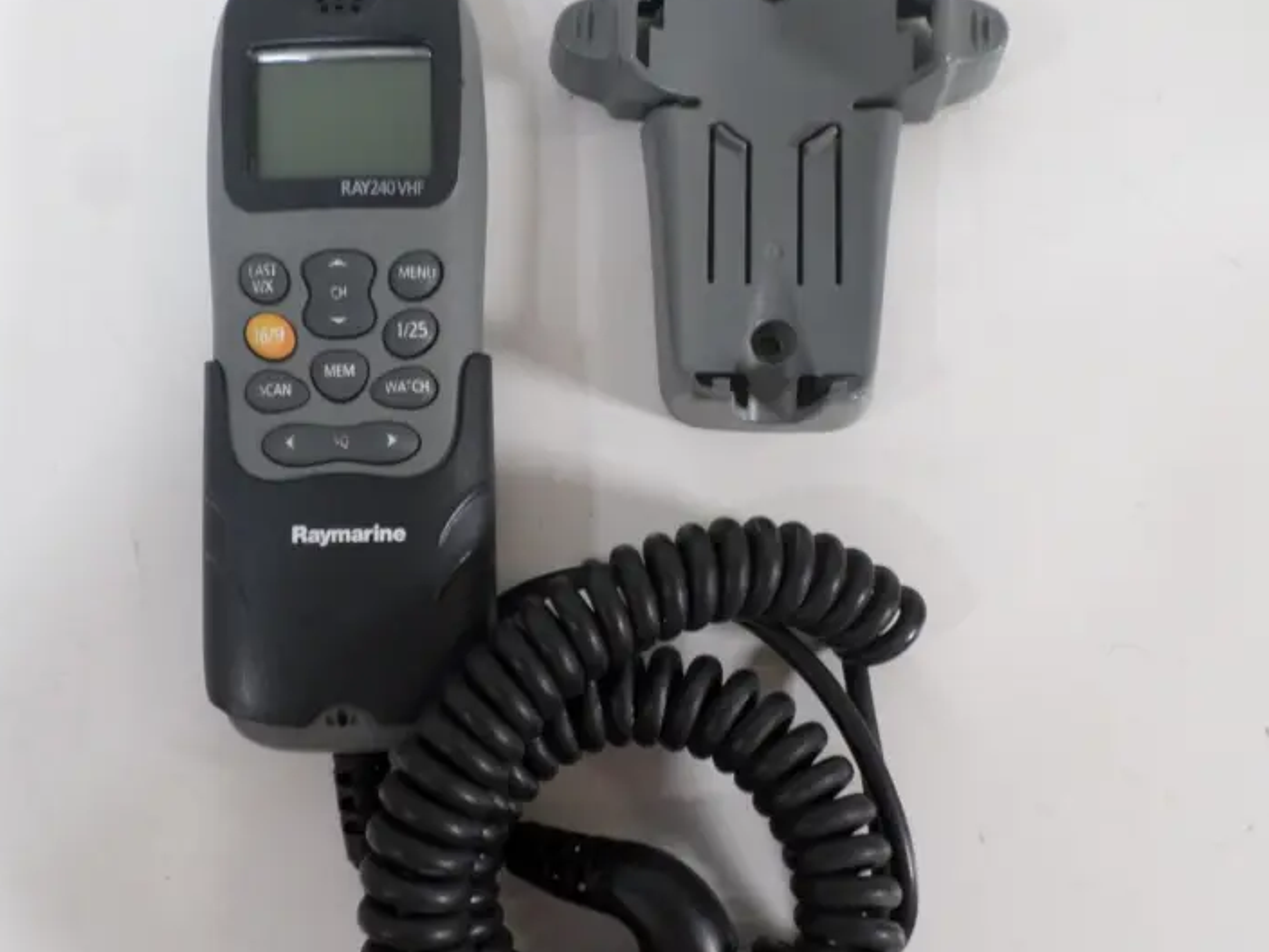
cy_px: 467
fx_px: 1173
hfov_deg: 56.7
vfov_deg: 44.2
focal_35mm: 32
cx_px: 585
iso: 100
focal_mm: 4.5
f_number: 2.5
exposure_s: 1/30
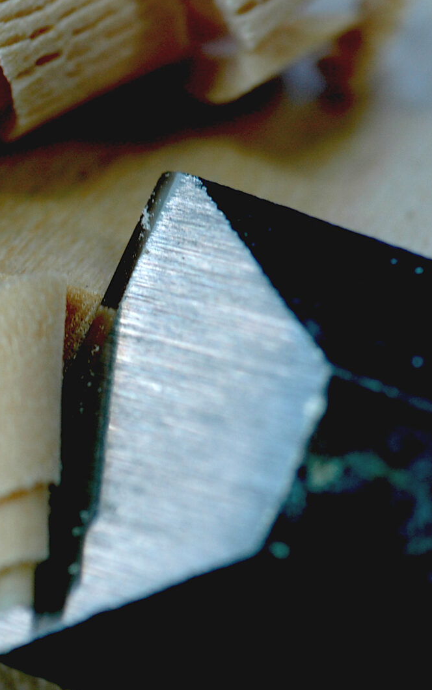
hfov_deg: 4.5
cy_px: 330
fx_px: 5460
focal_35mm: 290
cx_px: -79
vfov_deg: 7.2
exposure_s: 1/15
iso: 200
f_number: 8
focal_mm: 105
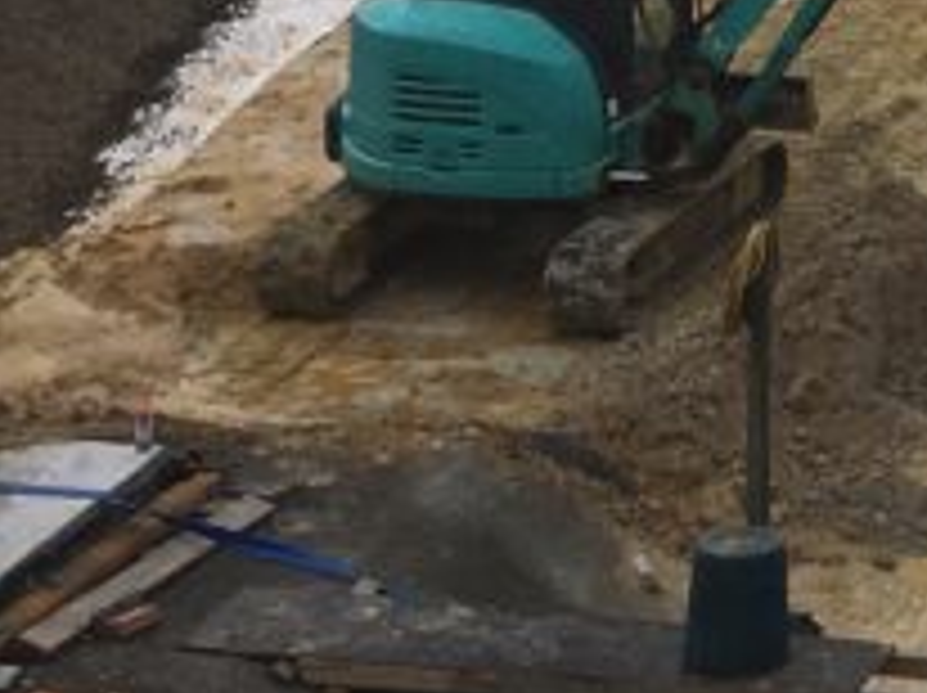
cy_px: -585
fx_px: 4520
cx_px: 1971
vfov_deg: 8.4
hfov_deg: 10.6
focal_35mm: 169
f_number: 2.2
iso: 25
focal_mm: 4.15
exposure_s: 1/739
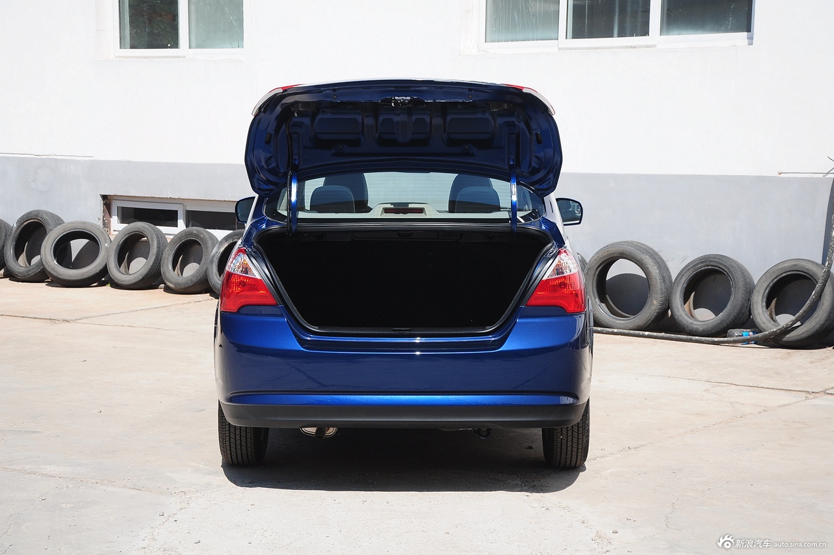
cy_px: 278
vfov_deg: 18.2
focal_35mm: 75
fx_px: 1737
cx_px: 417
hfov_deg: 27.0
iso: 200
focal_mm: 50
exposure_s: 1/250
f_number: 6.3
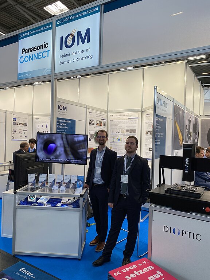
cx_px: 105
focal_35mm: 26
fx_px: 210
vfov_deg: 67.3
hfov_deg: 53.1
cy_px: 140
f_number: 1.8
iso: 32
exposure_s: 1/164
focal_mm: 4.25
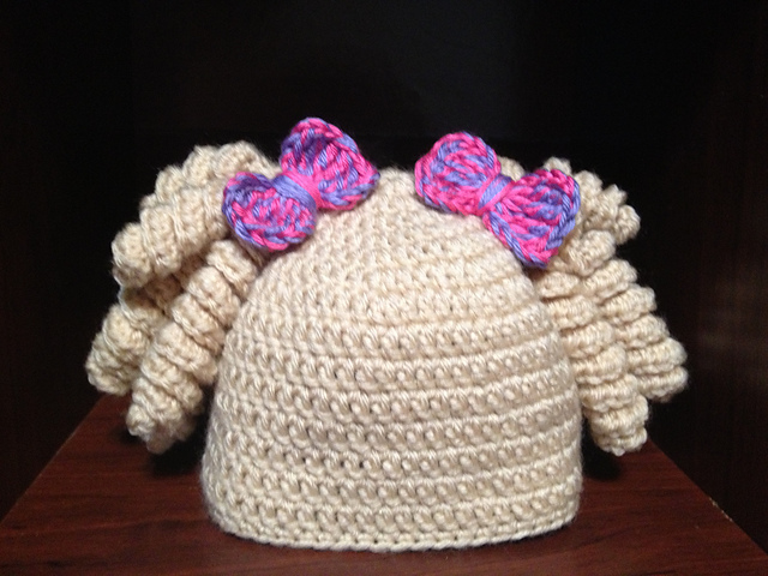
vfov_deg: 40.7
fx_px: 777
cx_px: 384
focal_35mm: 35
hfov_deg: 52.6
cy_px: 288
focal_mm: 4.28
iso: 400
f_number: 2.4
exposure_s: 1/20
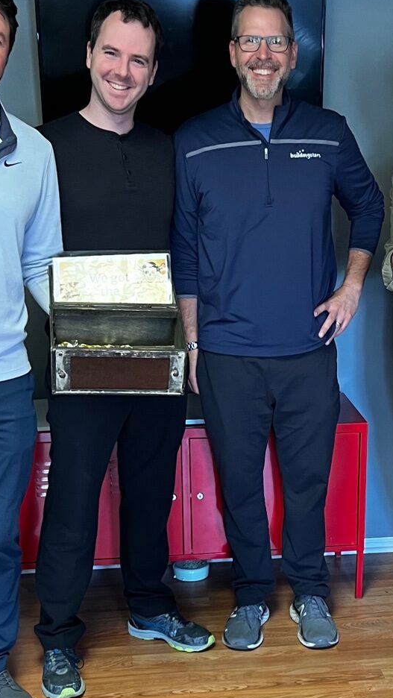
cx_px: 298
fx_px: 1129
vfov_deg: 33.9
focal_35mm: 61
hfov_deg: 19.6
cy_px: 486
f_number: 1.5
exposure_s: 1/60
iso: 250
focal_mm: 5.7
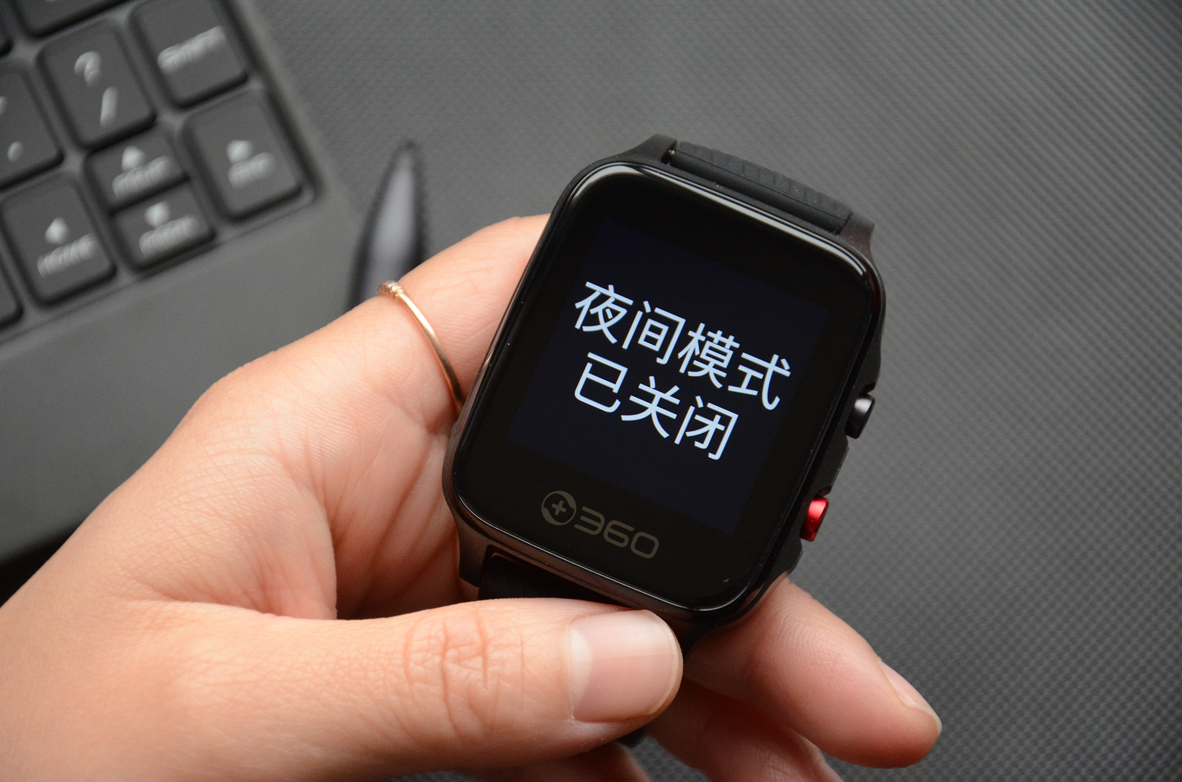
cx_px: 591
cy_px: 391
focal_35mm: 158
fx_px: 5160
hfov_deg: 13.1
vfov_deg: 8.7
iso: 2000
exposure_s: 1/125
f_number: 5.6
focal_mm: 105
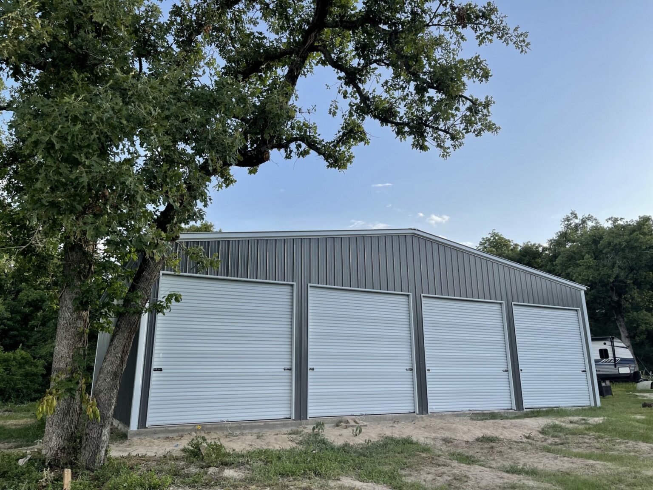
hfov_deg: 67.3
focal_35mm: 26
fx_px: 490
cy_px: 245
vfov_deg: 53.1
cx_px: 326
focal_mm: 5.1
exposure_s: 1/2165
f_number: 1.6
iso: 32
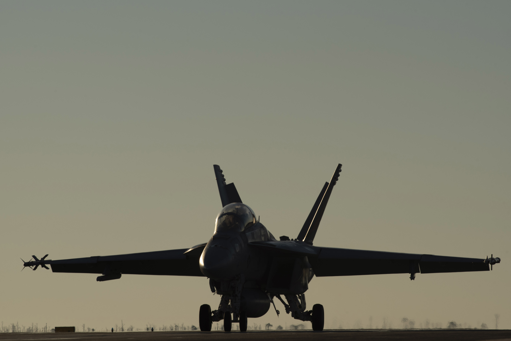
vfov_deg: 4.6
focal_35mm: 300
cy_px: 170
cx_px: 256
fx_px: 4260
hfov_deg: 6.9
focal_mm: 300
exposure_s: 1/640
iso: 100
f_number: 14
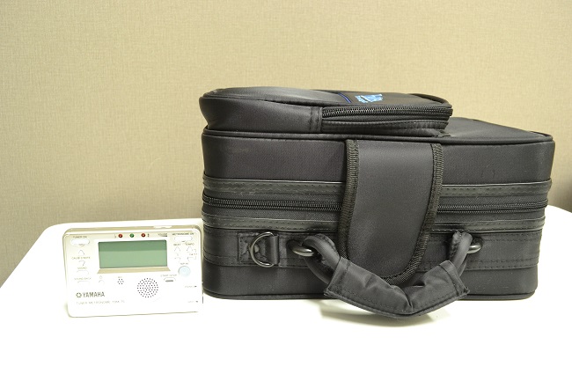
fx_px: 524
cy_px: 190
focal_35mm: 33
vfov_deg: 39.9
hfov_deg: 57.2
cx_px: 286
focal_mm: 22
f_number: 6.3
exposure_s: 1/13
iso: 800
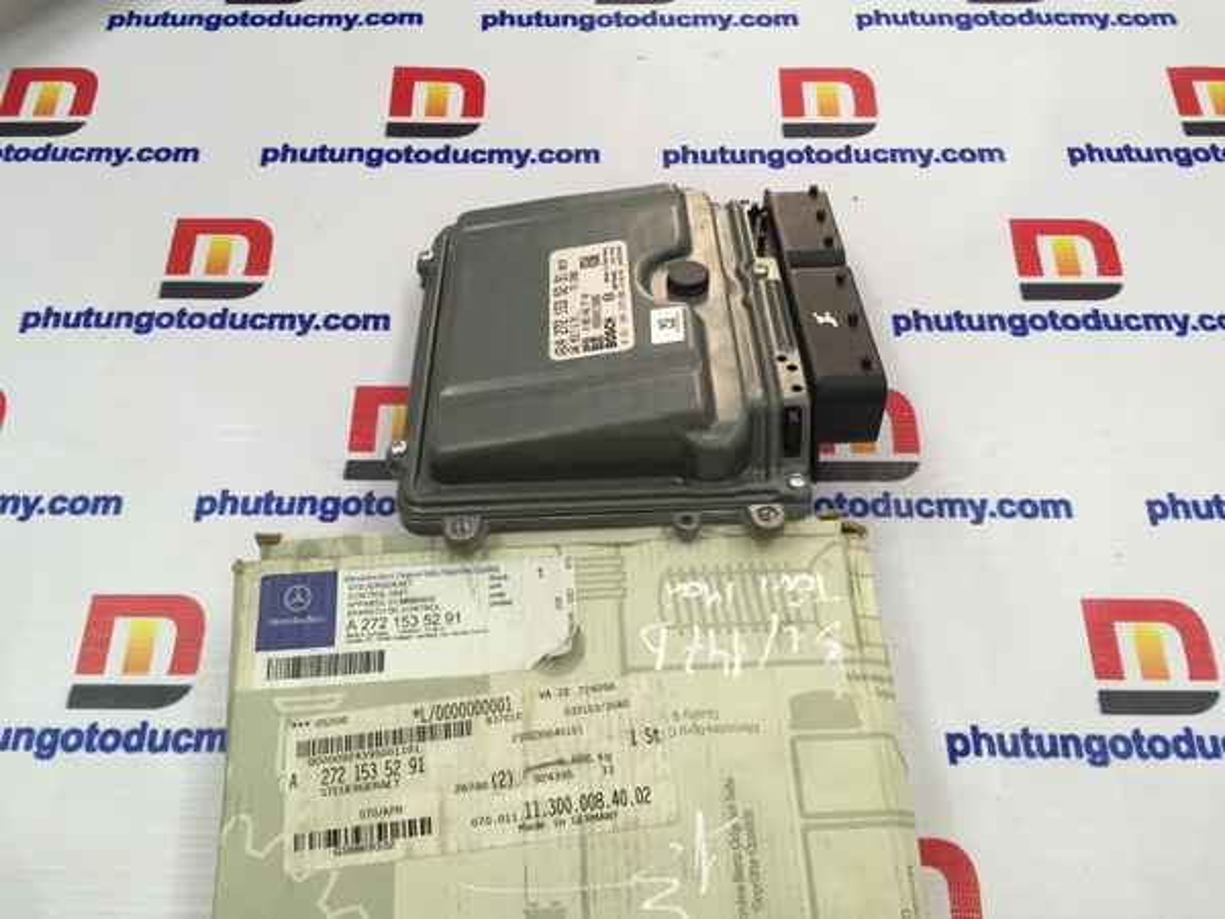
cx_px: 612
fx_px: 1026
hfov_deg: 61.7
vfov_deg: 48.2
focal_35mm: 29
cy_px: 460
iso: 64
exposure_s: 1/30
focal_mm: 4.15
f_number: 2.2
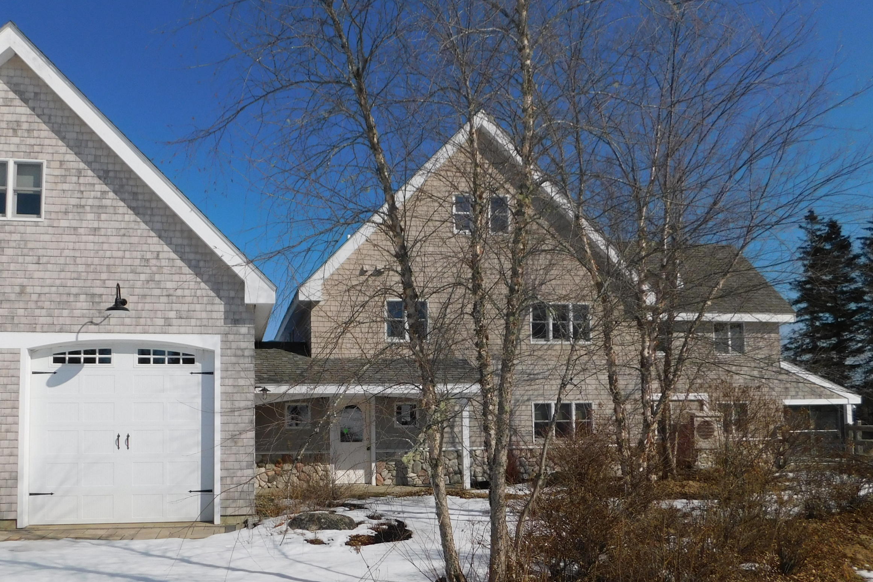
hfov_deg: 60.0
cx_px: 366
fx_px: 752
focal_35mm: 31
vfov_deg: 41.9
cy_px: 372
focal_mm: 4
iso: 125
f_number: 6
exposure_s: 1/1000
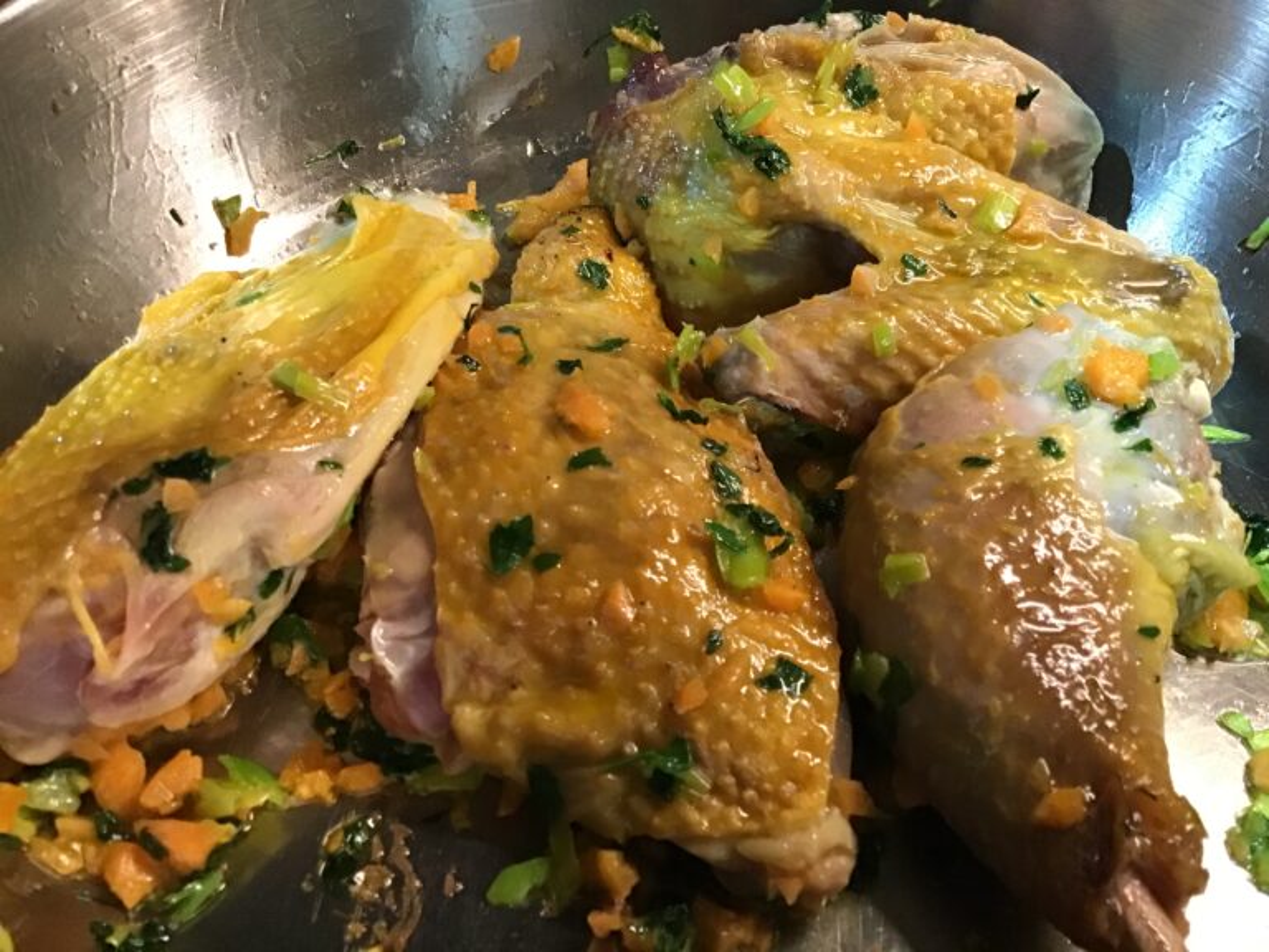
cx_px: 634
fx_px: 1136
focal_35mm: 31
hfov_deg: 58.4
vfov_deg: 45.4
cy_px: 476
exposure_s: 1/17
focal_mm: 3.3
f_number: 2.4
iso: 200
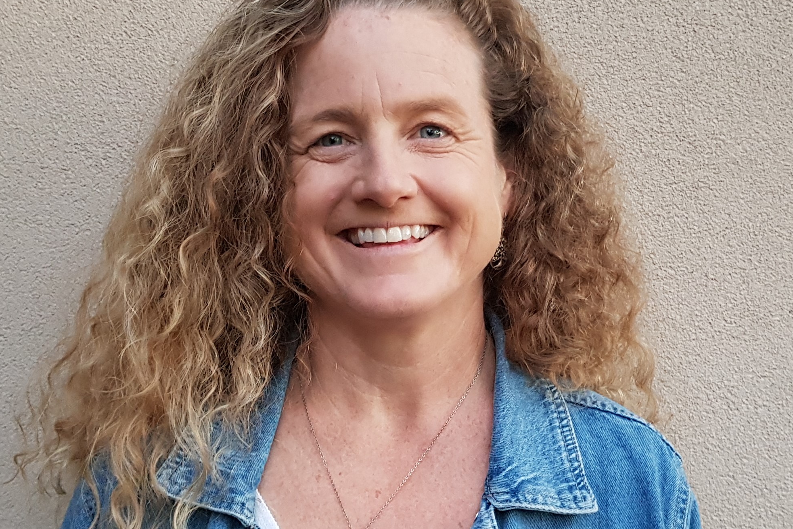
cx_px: 395
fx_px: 617
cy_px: 233
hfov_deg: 65.5
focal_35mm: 28
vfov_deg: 46.3
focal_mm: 4.2
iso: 200
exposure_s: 1/33
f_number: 1.7
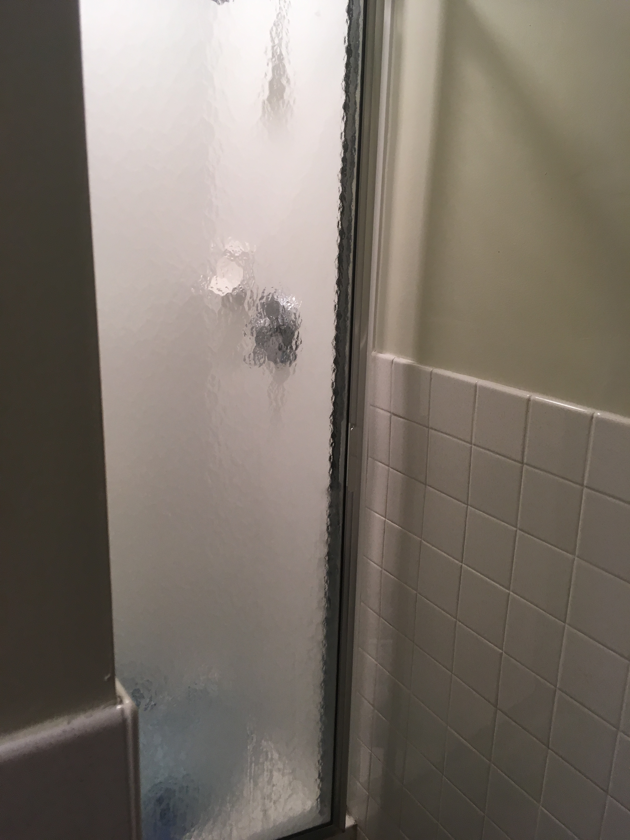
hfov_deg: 48.2
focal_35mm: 29
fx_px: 704
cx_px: 315
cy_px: 420
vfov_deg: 61.7
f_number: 2.2
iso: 32
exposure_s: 1/30
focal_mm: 4.15
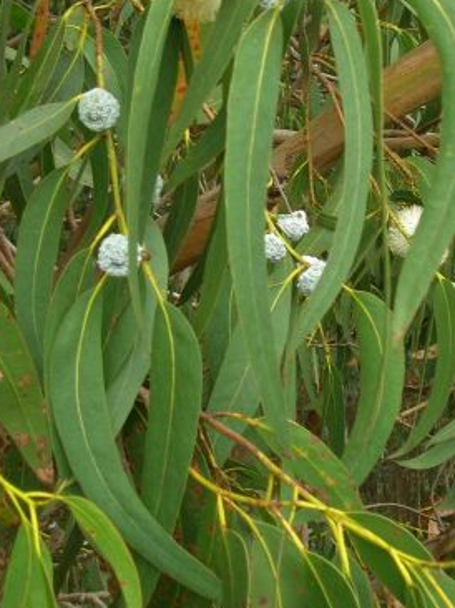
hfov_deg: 18.0
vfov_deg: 23.7
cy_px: 174
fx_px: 1439
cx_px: 244
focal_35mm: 82
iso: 50
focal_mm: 8.4
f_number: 3.3
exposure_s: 1/43.5
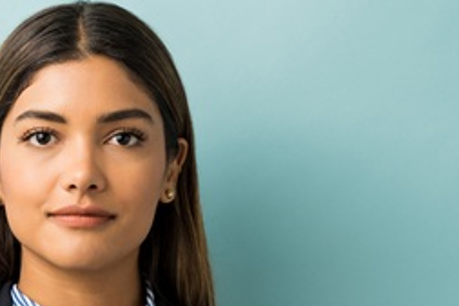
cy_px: 473
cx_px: -123
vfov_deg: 5.6
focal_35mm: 241
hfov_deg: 8.4
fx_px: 3074
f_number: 5
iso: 100
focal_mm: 61
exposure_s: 1/250
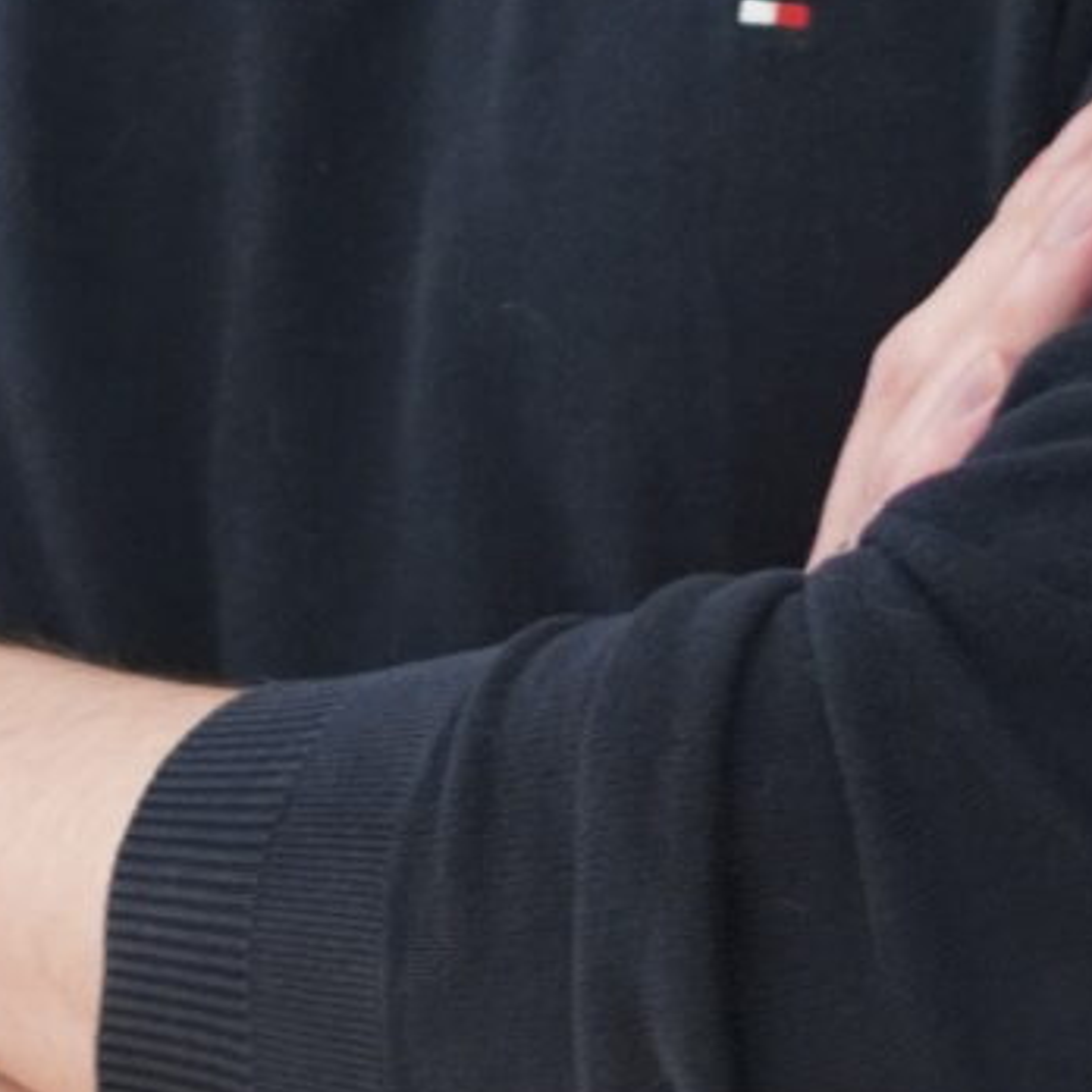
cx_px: 726
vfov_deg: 3.7
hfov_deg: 3.7
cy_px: 383
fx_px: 16739
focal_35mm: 469
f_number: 1.8
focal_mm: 50
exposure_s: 1/80
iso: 640
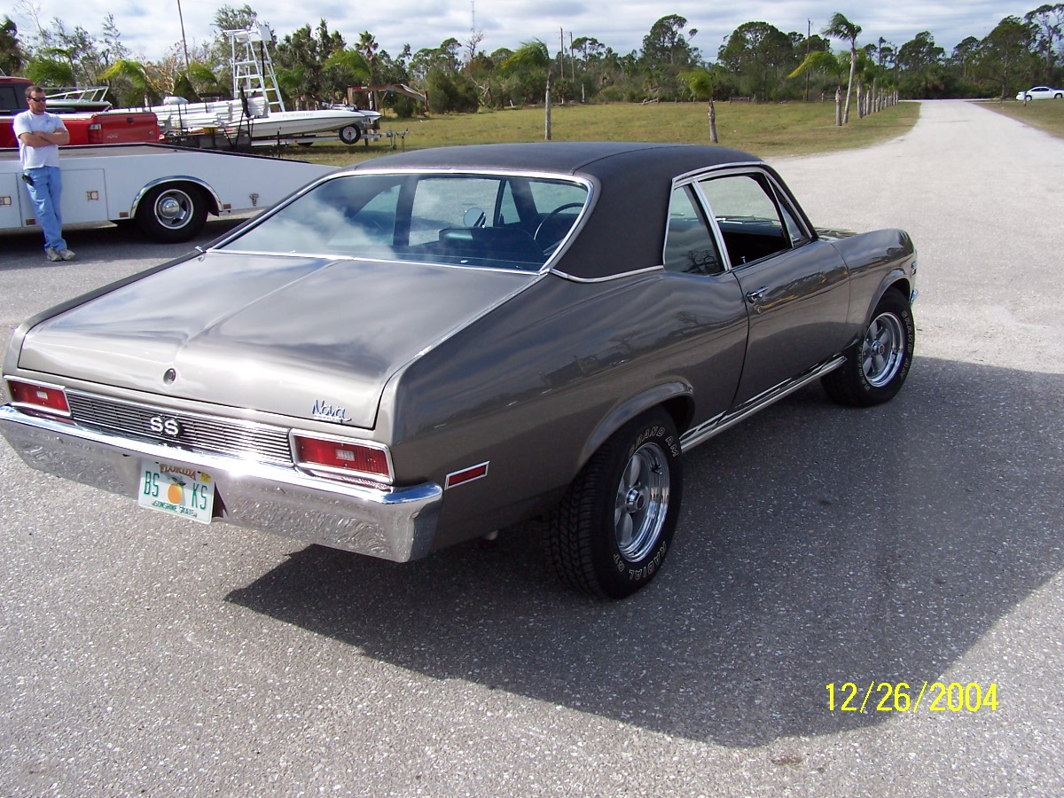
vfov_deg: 37.7
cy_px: 399
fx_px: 1168
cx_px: 532
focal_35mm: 38
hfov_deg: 49.0
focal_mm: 6.3
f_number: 4
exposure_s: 1/500
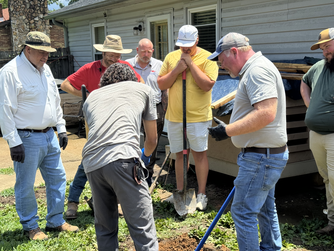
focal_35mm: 48
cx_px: 167
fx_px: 463
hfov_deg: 39.7
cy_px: 126
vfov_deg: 30.3
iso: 64
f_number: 1.78
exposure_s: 1/1984
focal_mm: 6.76
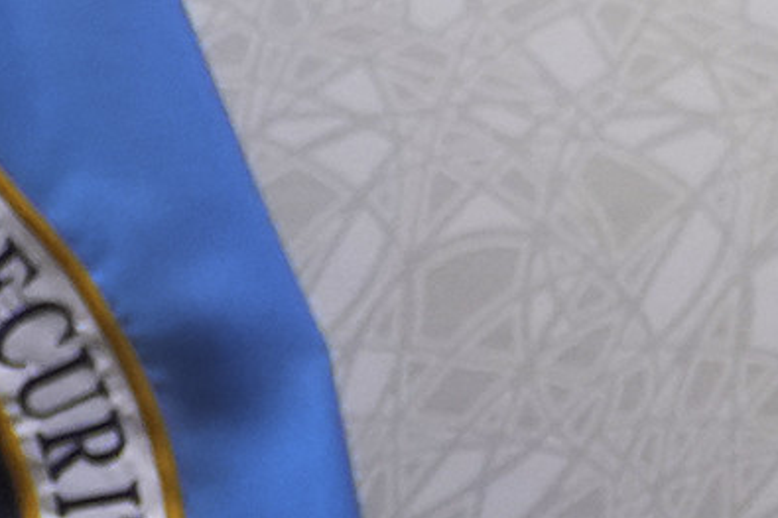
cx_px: -1259
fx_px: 5746
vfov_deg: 5.1
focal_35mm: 266
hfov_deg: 7.2
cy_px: 581
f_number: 2.8
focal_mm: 35
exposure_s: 1/160
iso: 1600
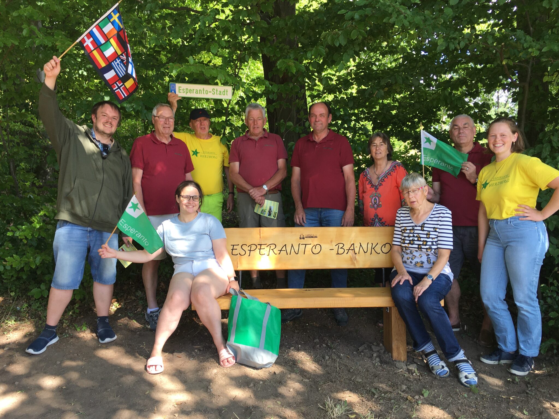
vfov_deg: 48.2
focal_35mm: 29
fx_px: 468
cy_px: 210
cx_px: 280
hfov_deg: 61.7
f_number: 2.2
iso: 25
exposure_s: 1/146
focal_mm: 4.15
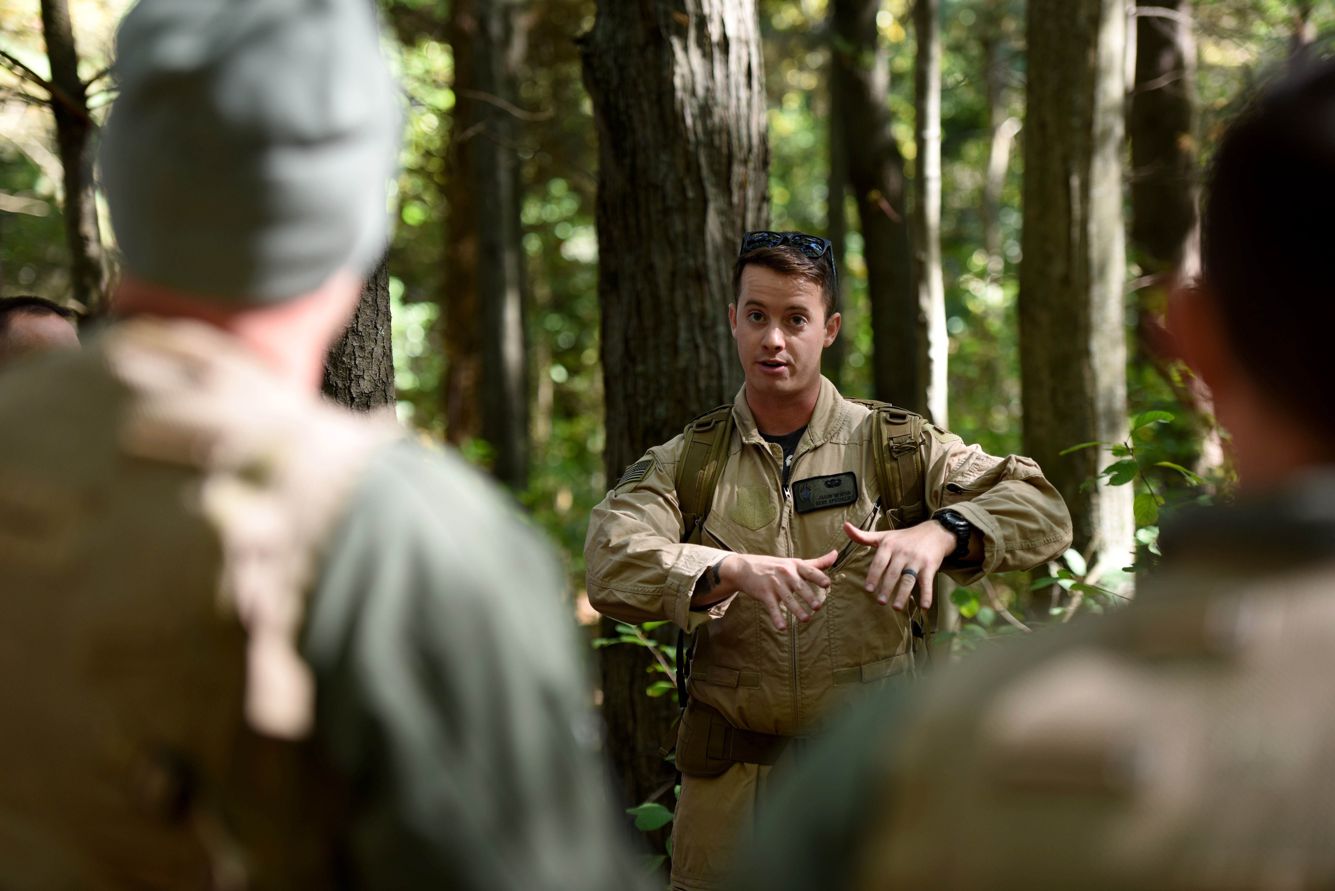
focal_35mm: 102
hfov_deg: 20.0
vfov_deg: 13.4
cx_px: 668
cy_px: 446
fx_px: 3783
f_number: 2.8
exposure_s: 1/125
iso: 200
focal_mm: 102
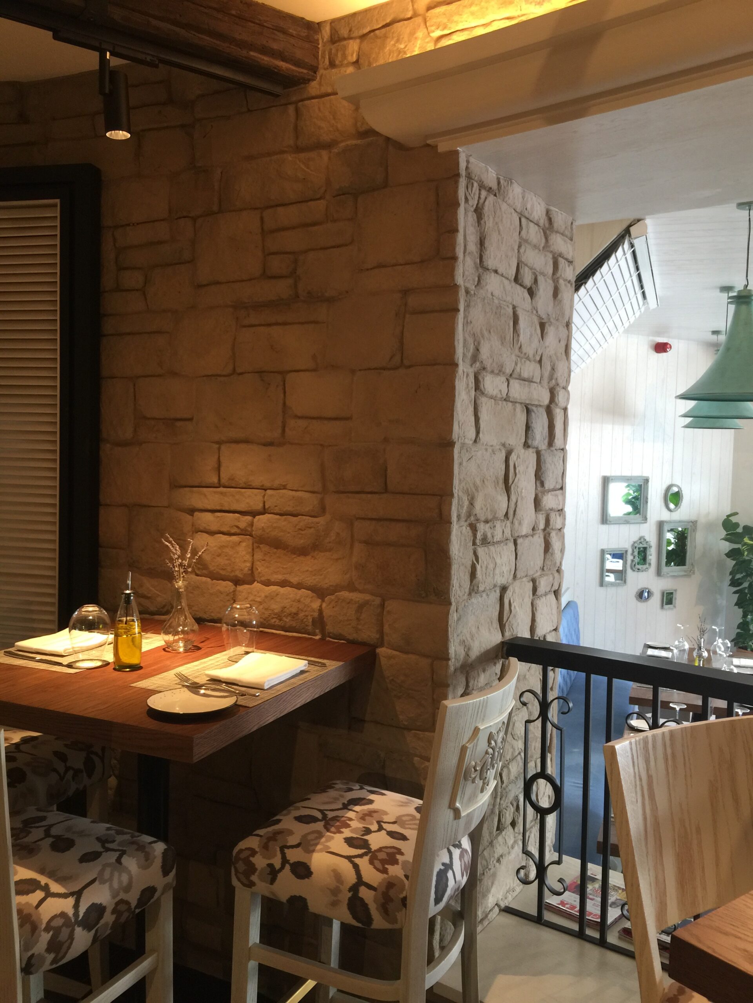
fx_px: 841
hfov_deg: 48.2
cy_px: 502
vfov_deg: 61.7
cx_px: 376
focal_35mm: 29
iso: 50
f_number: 2.2
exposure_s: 1/17
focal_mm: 4.15
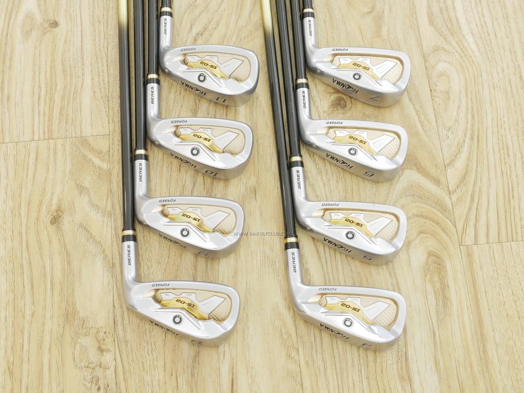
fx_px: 757
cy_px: 196
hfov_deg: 38.2
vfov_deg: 29.1
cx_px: 262
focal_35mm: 50
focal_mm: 25
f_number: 4.5
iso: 1600
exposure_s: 1/40
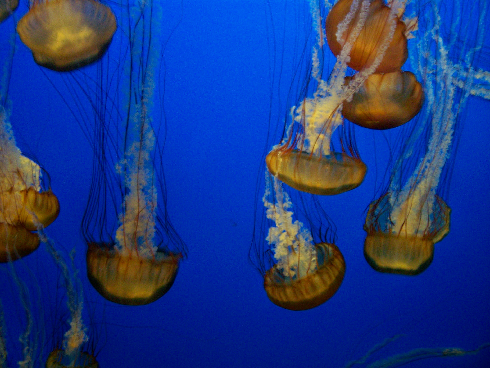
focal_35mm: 34
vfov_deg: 41.8
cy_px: 184
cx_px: 245
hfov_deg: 53.9
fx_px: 482
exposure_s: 1/8
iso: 160
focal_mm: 5.6
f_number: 2.7
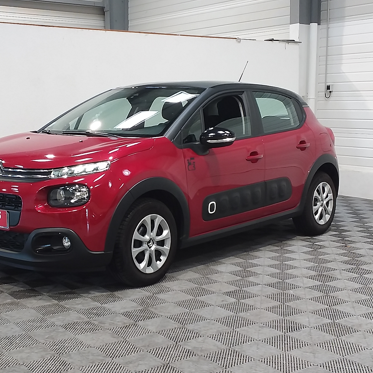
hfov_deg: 48.0
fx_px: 414
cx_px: 142
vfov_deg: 48.4
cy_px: 184
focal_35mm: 34
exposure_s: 1/33
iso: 64
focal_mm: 2.91
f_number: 1.9
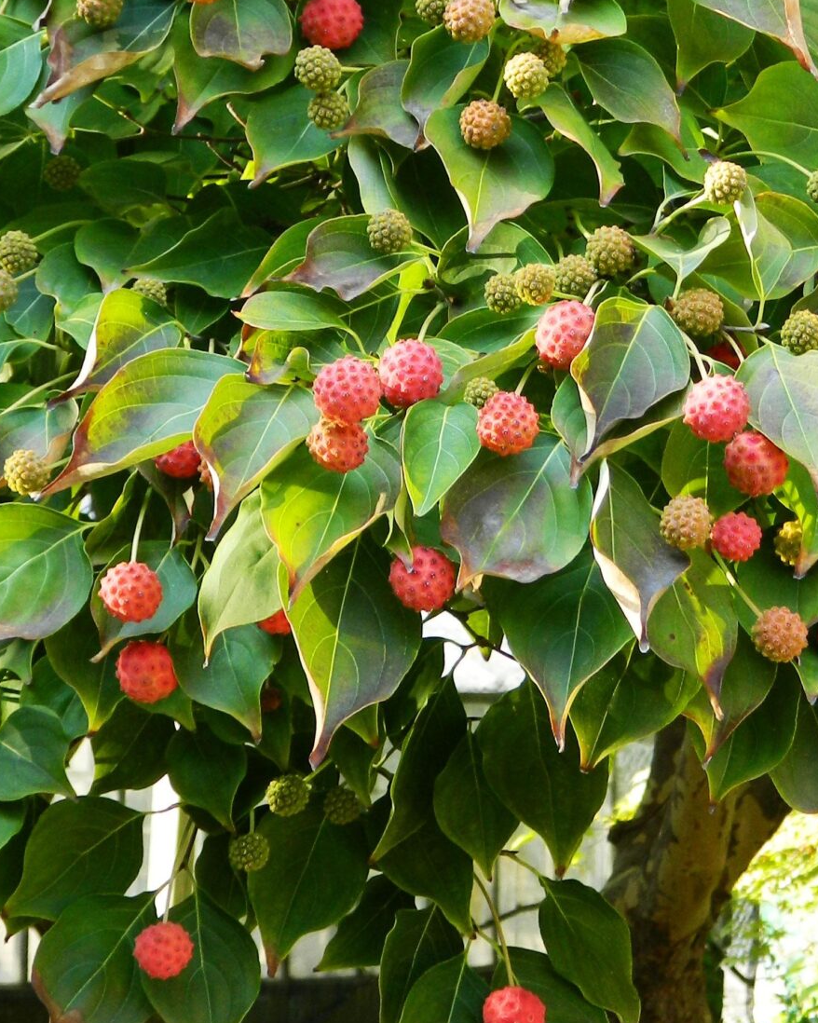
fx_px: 3239
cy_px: 343
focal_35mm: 107
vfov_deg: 17.9
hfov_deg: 14.4
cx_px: 420
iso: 80
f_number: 3.6
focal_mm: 8.4
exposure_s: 1/60
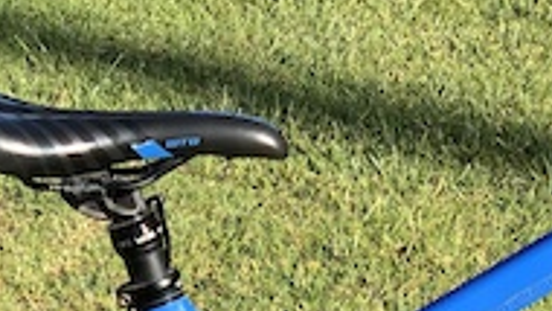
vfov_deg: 5.0
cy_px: 581
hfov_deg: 9.0
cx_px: 450
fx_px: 3485
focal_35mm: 238
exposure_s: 1/390
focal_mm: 6
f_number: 2.4
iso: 16
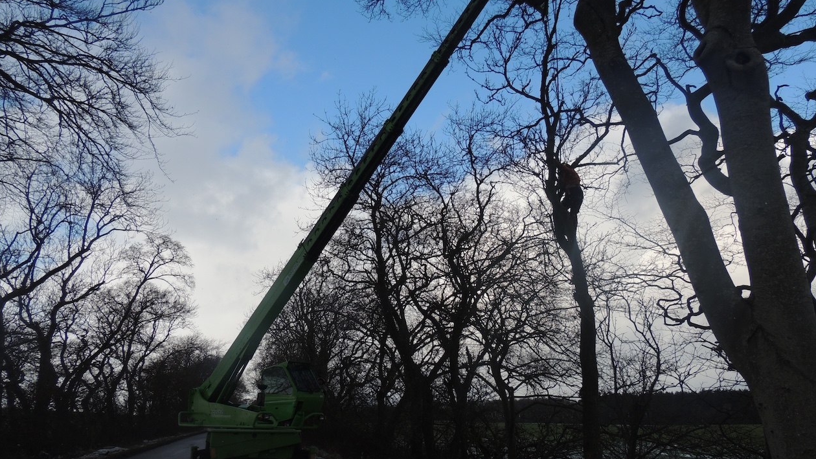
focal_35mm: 31
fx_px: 671
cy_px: 251
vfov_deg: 37.8
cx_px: 411
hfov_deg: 62.6
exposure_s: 1/1000
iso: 100
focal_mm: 4.9
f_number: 3.1
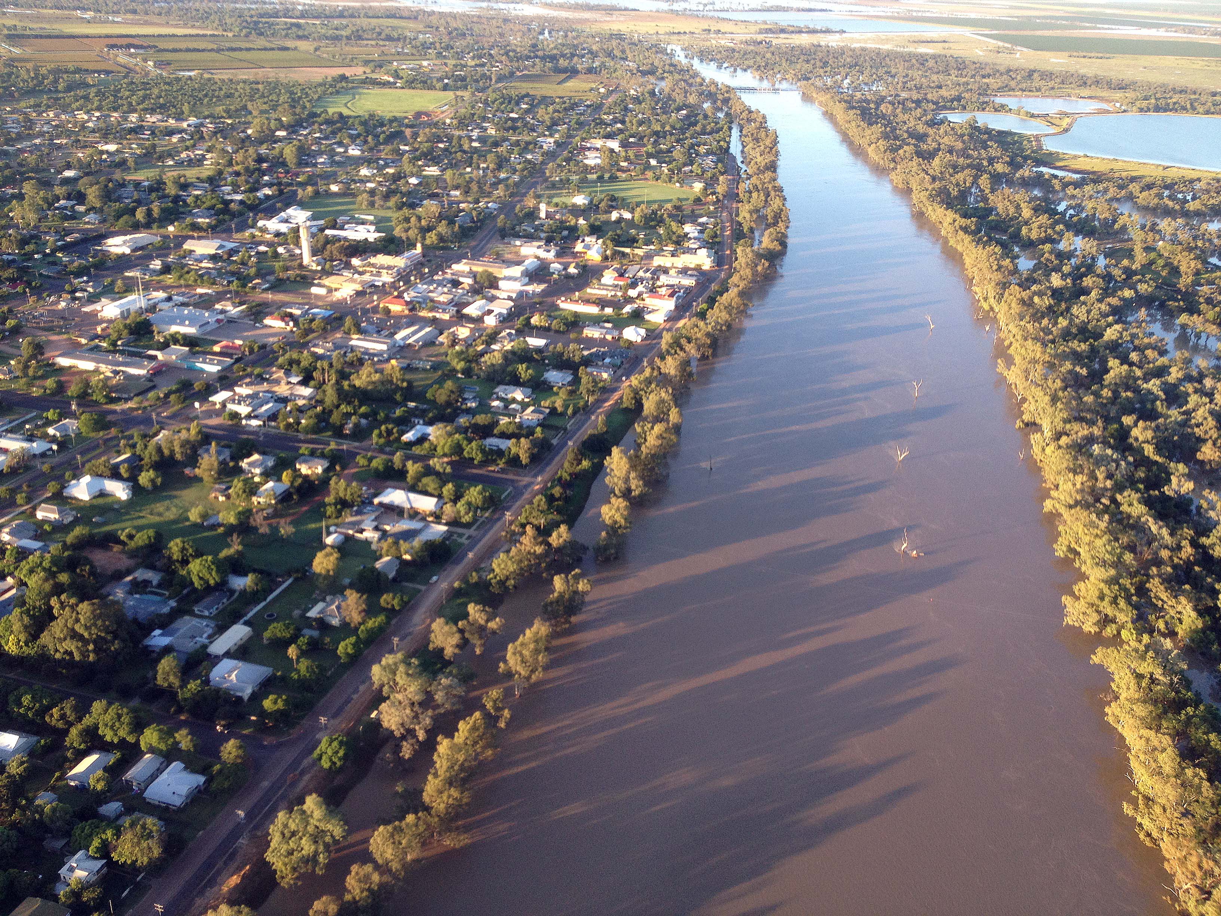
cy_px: 458
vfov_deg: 40.7
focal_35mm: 35
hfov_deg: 52.6
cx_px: 610
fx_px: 1235
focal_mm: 4.28
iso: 64
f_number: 2.4
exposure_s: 1/254
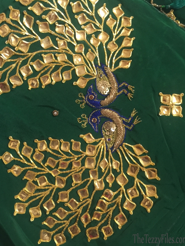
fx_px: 228
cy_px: 113
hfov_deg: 44.2
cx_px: 87
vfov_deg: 56.7
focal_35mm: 32
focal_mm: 4.15
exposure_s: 1/17
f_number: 2.2
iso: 100
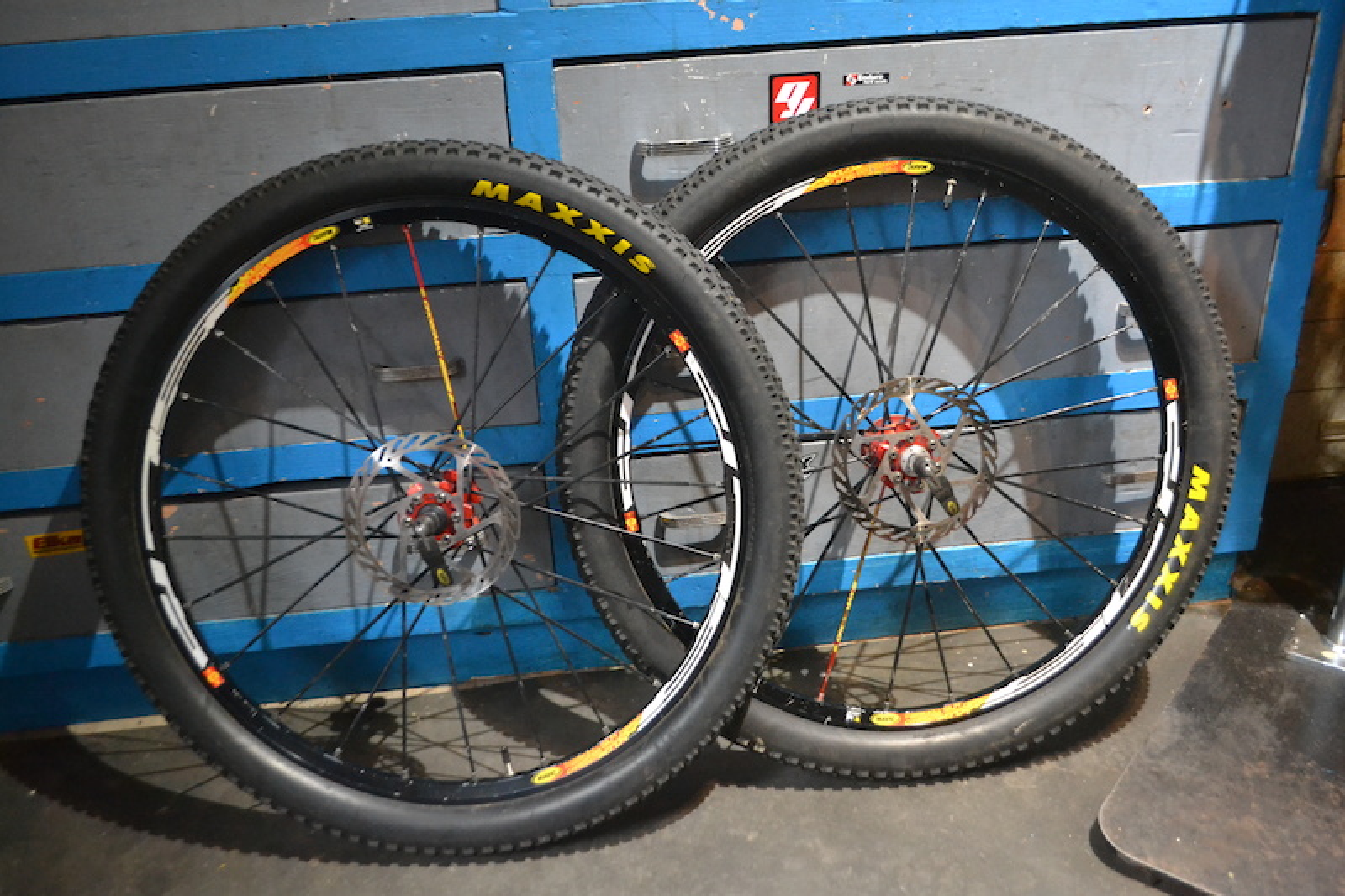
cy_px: 448
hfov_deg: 61.9
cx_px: 672
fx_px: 1121
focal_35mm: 30
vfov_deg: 43.6
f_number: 3.8
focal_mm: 20
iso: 3200
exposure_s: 1/40
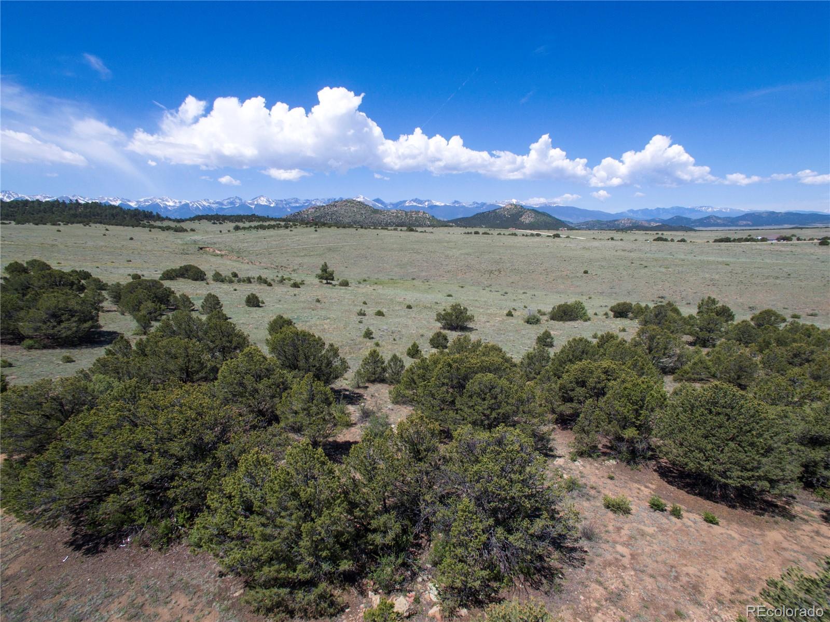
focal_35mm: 20
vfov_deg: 65.9
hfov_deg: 81.8
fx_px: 479
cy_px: 311
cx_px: 415
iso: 100
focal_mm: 3.61
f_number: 2.8
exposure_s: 1/1400
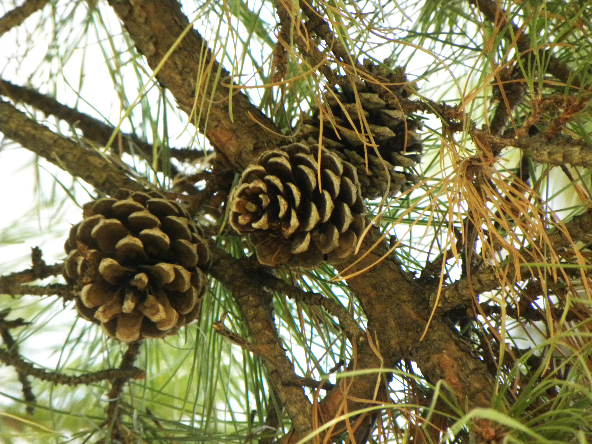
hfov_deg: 3.6
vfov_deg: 2.7
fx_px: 9406
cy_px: 222
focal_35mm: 550
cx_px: 296
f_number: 5
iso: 400
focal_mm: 97.8
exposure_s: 1/135
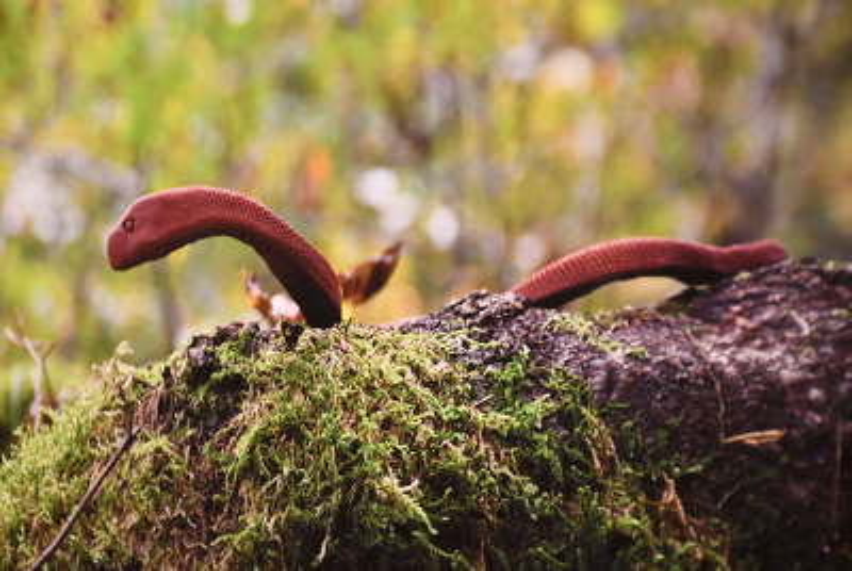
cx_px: 426
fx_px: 3010
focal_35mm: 127
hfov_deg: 16.1
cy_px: 286
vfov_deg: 10.8
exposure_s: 1/125
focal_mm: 85
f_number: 5.3
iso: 3200
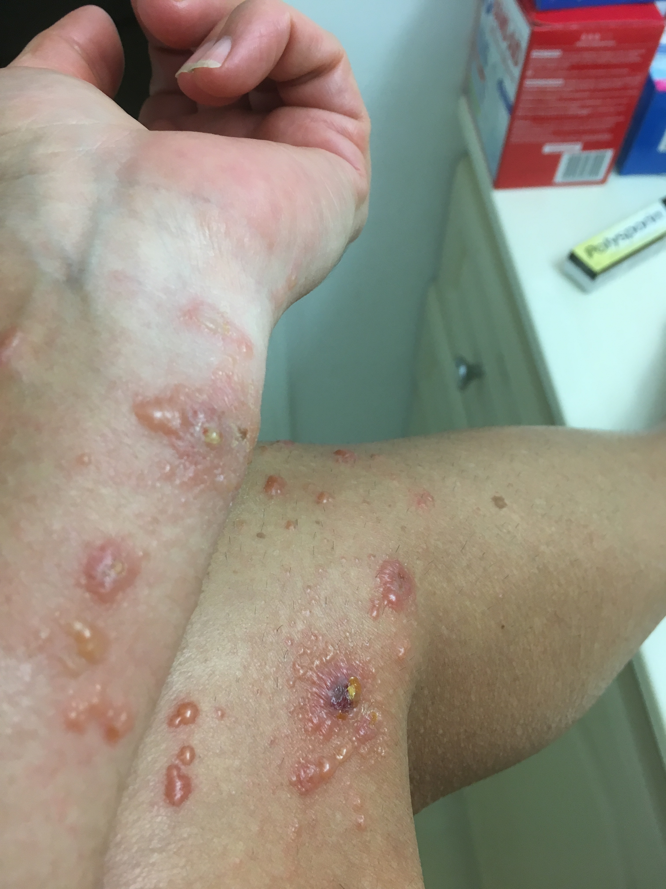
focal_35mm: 29
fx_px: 744
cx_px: 333
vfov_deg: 61.7
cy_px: 444
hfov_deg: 48.2
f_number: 2.2
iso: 64
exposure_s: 1/30
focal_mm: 4.15
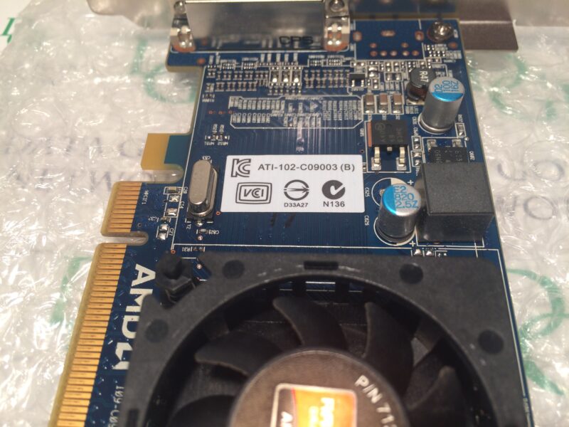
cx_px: 284
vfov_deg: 48.2
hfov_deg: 61.7
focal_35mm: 29
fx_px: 477
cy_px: 214
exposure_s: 1/146
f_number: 2.2
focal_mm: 4.15
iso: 32
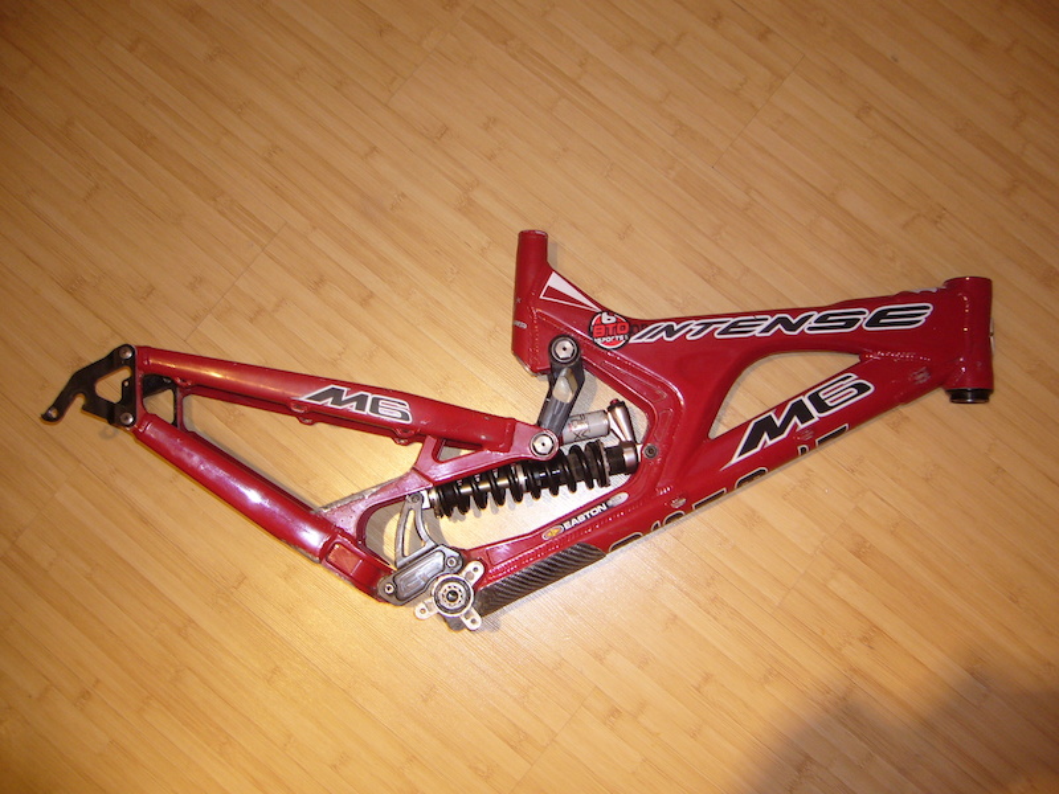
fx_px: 1071
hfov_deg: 52.6
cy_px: 397
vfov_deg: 40.7
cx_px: 530
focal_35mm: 35
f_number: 2.8
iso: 100
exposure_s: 1/8
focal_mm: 5.8
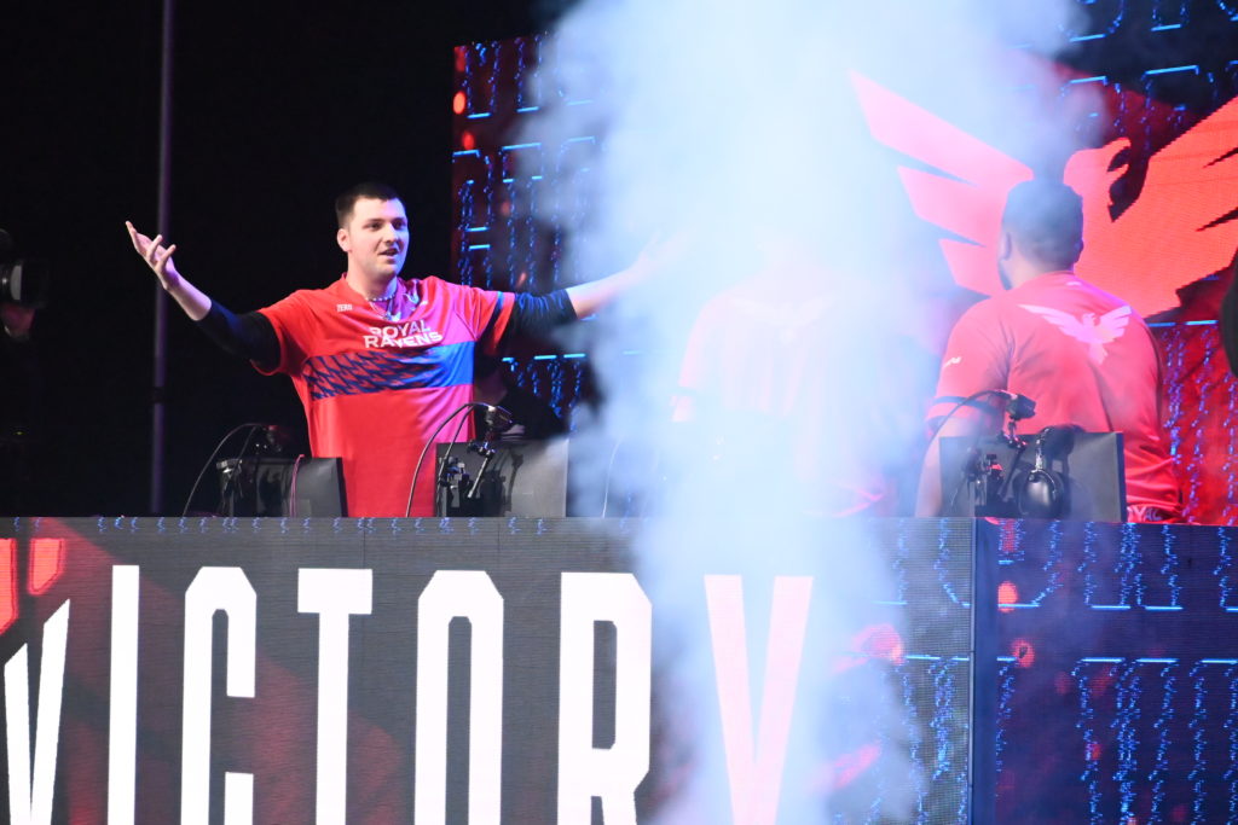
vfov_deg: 10.2
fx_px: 4643
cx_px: 619
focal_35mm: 135
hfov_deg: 15.2
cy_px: 412
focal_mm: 90
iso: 10000
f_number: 5.6
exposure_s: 1/160
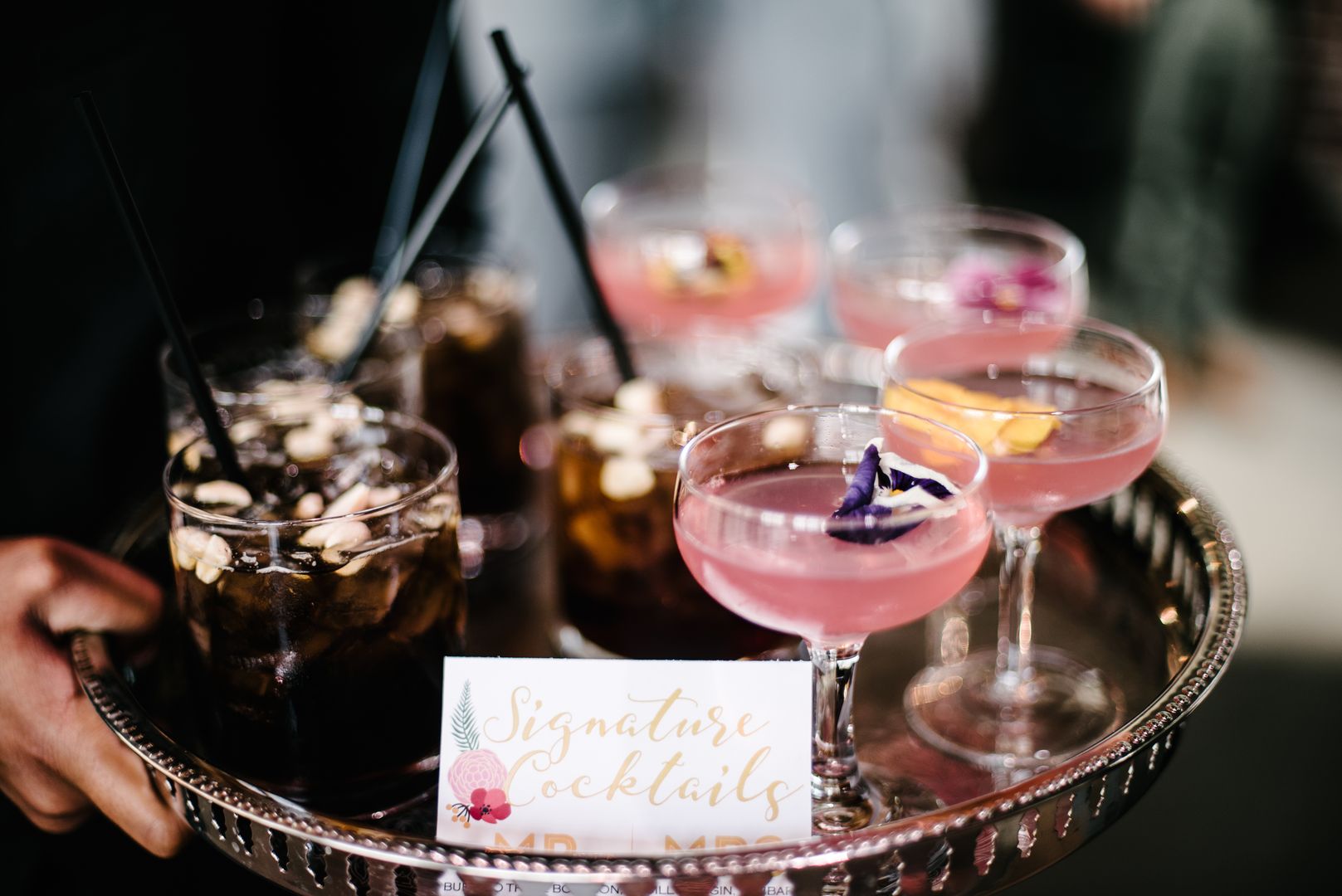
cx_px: 671
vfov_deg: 27.0
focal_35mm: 50
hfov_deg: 39.6
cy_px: 448
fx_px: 1865
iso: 200
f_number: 1.4
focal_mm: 50
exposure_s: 1/80
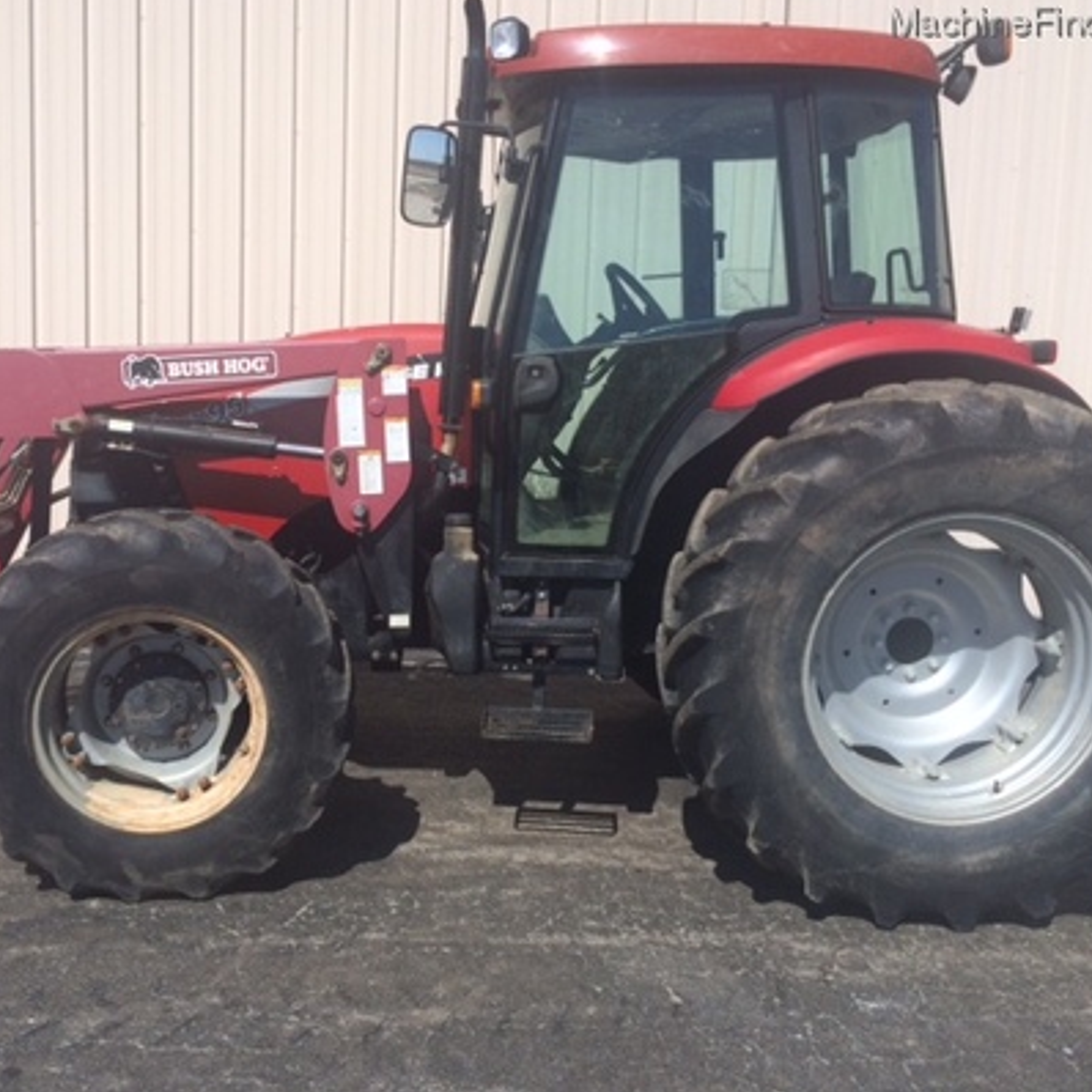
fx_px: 1249
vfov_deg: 47.2
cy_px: 543
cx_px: 469
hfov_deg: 47.1
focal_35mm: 35
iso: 32
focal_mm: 4.15
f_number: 2.2
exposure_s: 1/2933
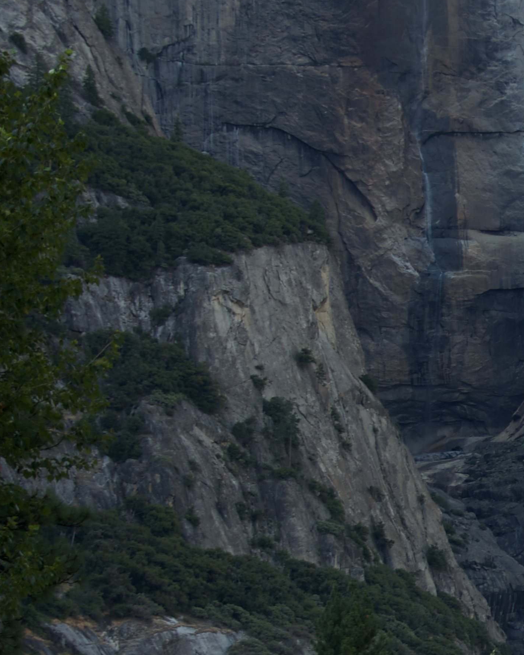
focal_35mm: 226
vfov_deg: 8.5
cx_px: 809
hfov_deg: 6.7
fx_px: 4380
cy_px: 532
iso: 100
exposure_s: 1/125
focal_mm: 58
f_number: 4.5
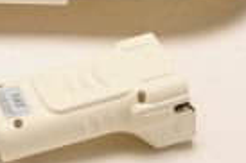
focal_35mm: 219
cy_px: -157
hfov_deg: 9.3
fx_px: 1495
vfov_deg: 6.1
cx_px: -16
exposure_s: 1/160
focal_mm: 50
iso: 320
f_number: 20
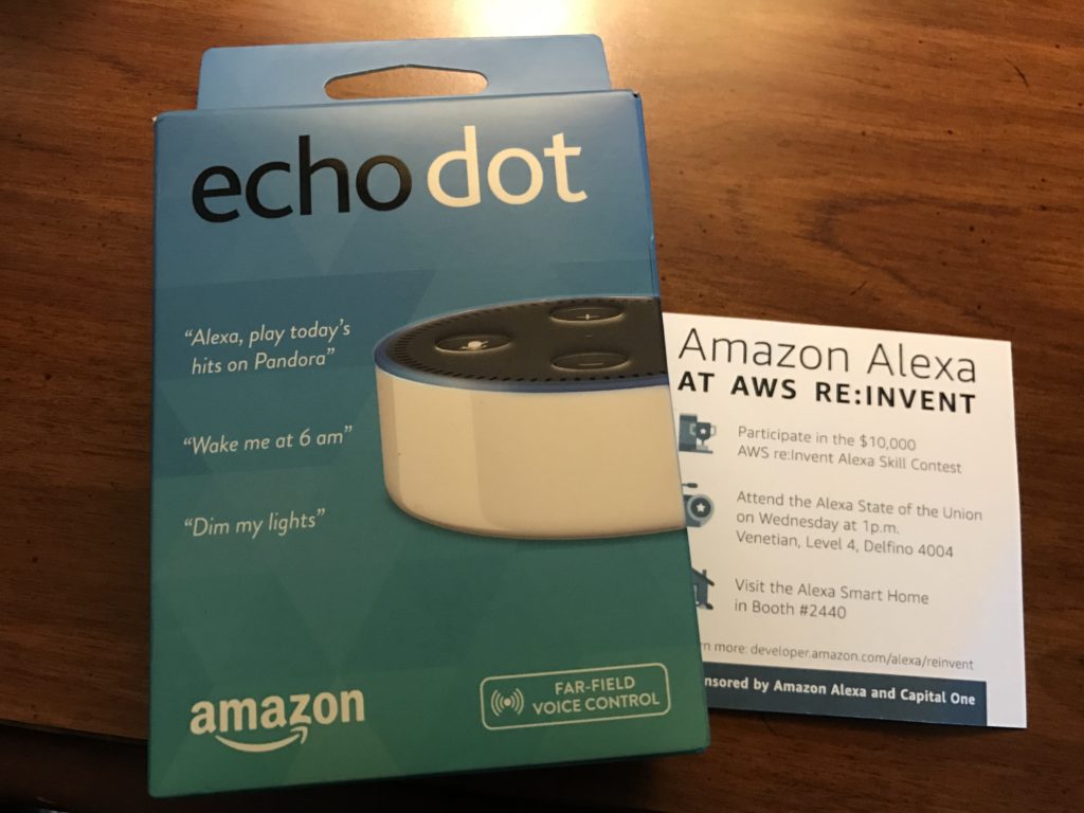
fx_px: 877
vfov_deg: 49.7
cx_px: 542
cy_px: 406
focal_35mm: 28
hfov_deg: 63.4
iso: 100
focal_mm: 3.99
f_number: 1.8
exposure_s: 1/12
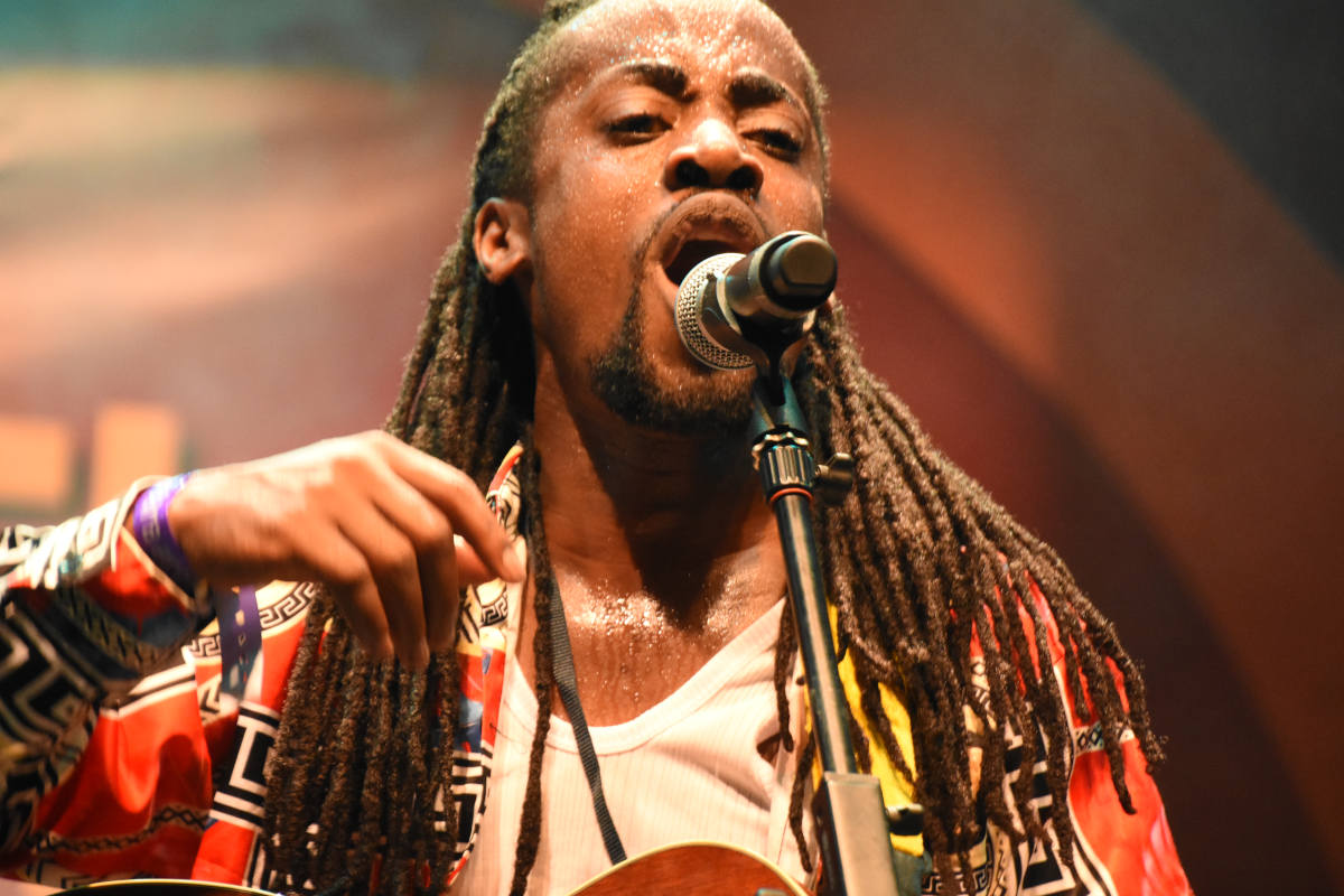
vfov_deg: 4.7
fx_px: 10919
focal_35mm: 292
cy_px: 448
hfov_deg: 7.0
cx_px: 672
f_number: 7.1
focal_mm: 195
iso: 4000
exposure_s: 1/125
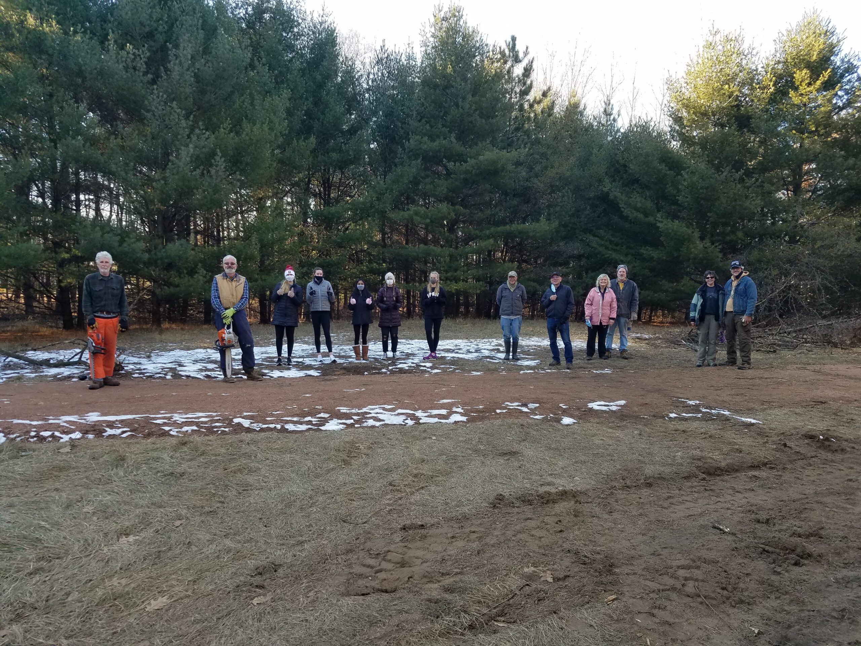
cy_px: 323
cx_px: 430
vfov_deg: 53.1
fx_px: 647
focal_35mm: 26
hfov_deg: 67.3
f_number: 1.7
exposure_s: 1/282
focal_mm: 4.2
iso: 50
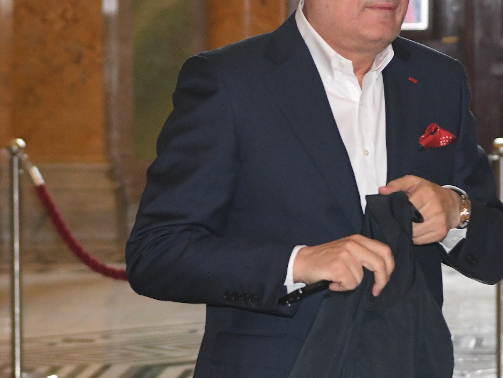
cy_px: 133
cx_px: 355
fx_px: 1831
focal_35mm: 126
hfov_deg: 15.6
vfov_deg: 11.8
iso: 3200
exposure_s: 1/200
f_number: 4
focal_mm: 70
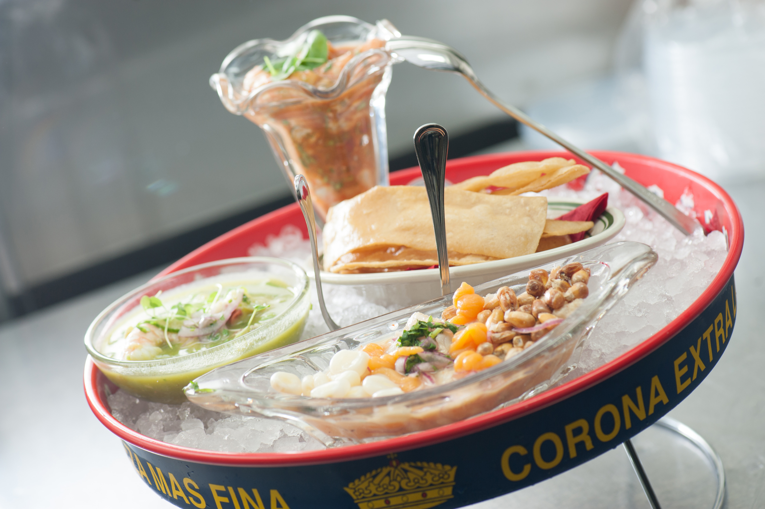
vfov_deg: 13.0
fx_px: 2230
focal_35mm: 105
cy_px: 254
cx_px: 382
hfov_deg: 19.5
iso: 400
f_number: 5.6
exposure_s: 1/80
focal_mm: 105
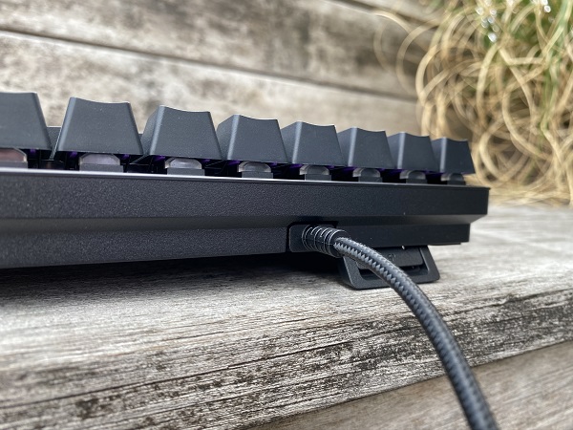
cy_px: 215
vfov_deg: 53.1
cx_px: 286
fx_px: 430
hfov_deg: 67.3
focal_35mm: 26
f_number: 1.8
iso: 40
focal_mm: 4.25
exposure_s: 1/122
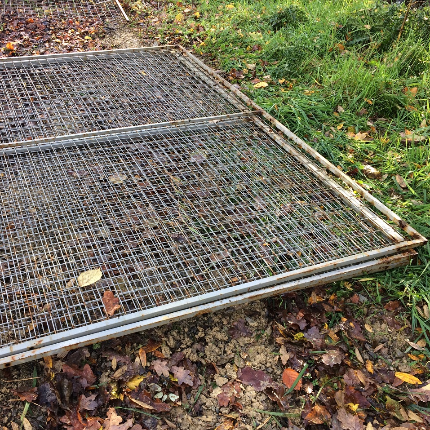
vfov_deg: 47.2
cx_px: 177
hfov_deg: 47.0
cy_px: 219
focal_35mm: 35
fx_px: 492
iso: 32
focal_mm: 4.15
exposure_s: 1/114
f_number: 2.2
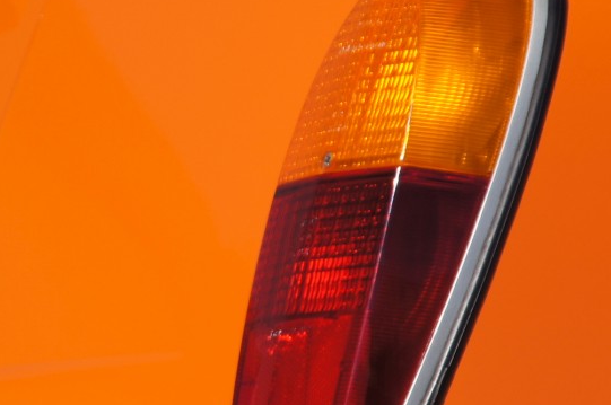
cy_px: 486
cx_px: -40
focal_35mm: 719
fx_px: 12181
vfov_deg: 1.9
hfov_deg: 2.9
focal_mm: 135
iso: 100
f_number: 8
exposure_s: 1/400
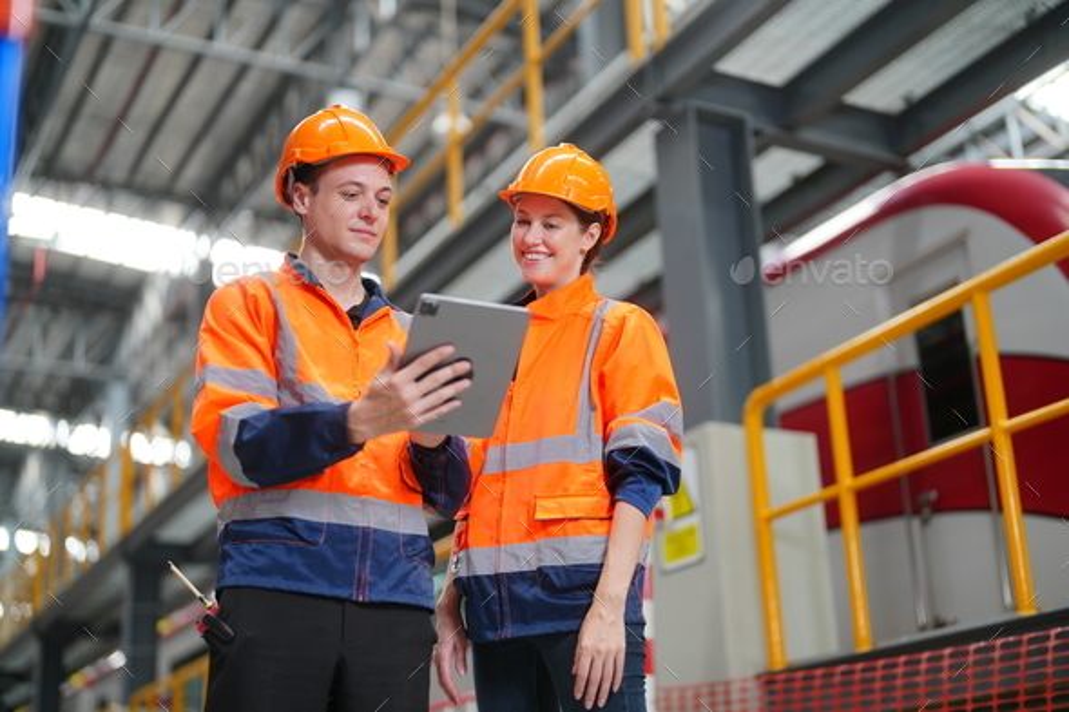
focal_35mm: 50
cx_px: 534
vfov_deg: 27.0
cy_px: 356
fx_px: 1484
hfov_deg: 39.6
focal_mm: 50
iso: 400
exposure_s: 1/251
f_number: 1.2
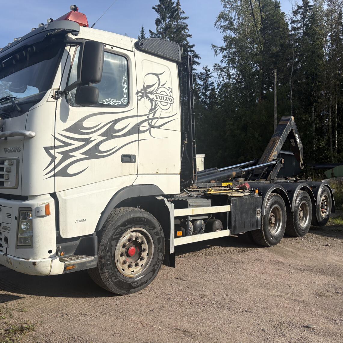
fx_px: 348
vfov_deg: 52.5
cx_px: 154
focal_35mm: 31
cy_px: 173
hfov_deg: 52.4
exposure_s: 1/4950
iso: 50
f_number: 1.6
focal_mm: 5.96
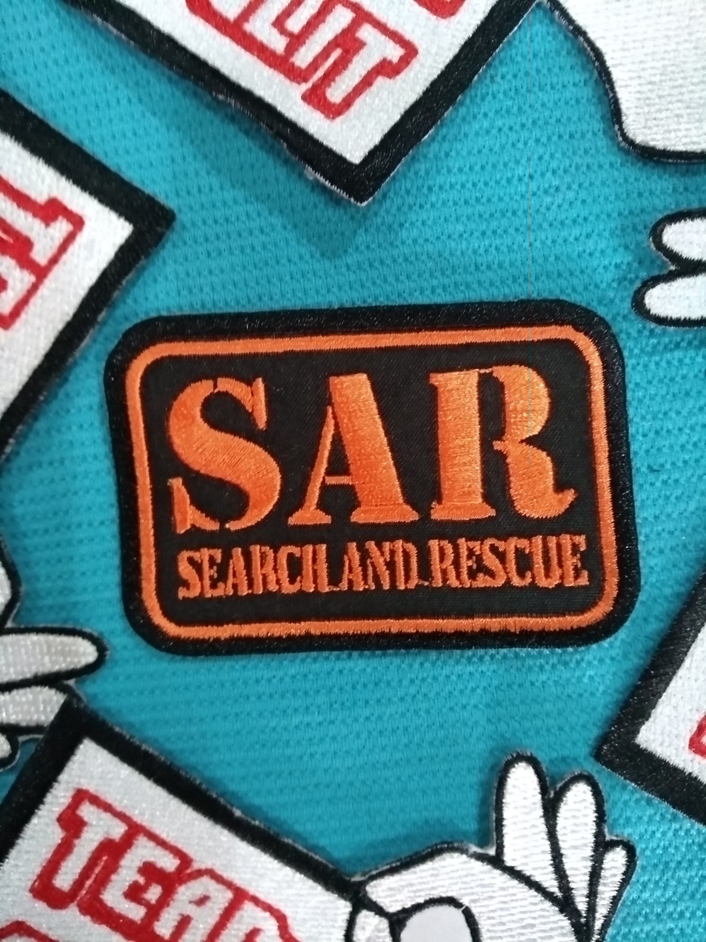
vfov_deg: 76.4
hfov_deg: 61.1
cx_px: 353
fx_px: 598
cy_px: 471
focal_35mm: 22
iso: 1250
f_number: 2.2
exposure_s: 1/20
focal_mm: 3.81
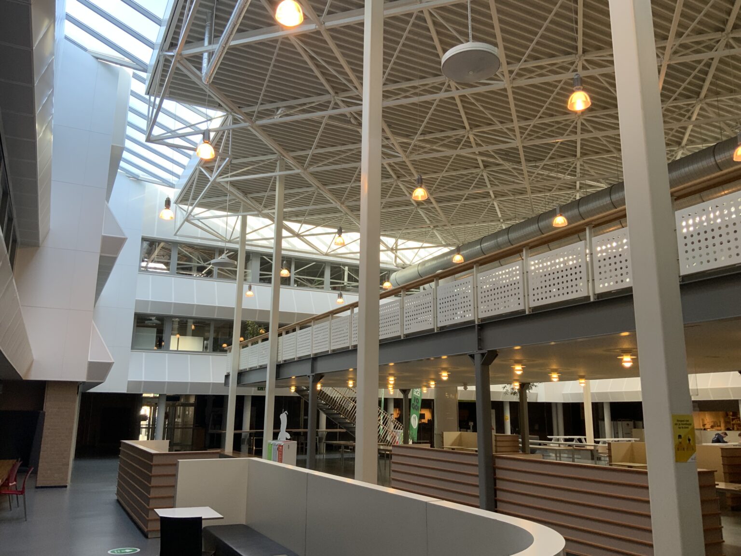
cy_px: 278
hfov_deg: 61.7
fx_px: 621
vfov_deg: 48.2
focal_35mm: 29
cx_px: 370
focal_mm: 3
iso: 50
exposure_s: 1/122
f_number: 1.8
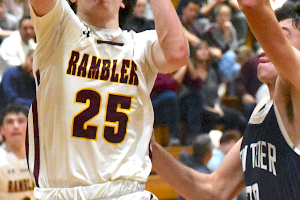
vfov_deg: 5.7
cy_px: 7
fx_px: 1992
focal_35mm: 239
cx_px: 98
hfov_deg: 8.6
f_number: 4.8
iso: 10000
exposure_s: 1/800
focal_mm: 72
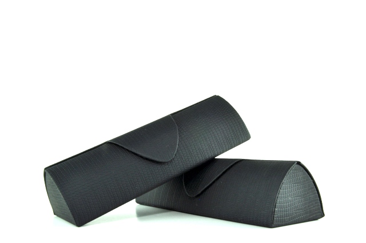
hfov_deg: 41.2
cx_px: 183
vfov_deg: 28.0
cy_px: 122
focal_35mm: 48
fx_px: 487
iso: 200
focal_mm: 32
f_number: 29
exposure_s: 1/5
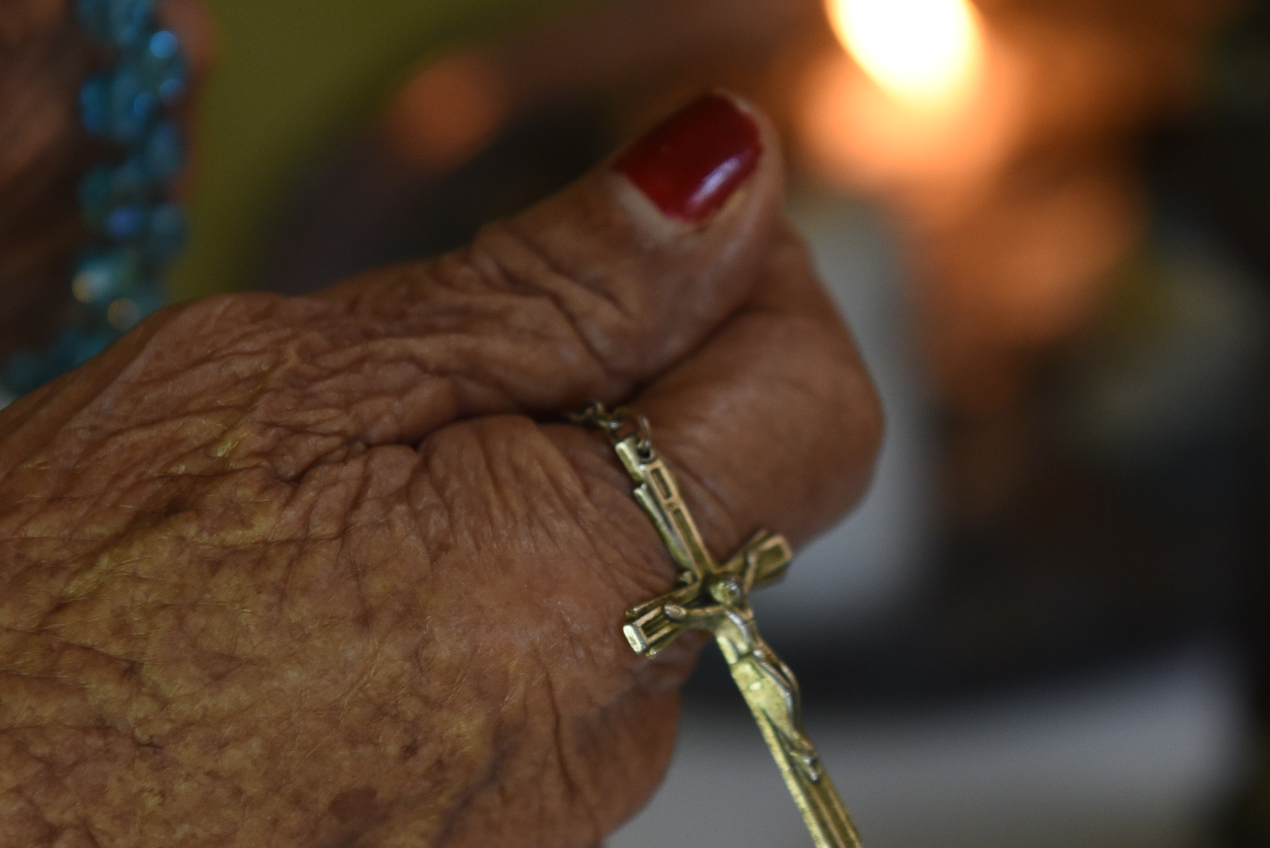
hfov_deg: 15.6
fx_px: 4623
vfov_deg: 10.5
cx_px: 728
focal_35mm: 131
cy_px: 392
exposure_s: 1/160
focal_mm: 56
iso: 1000
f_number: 3.5
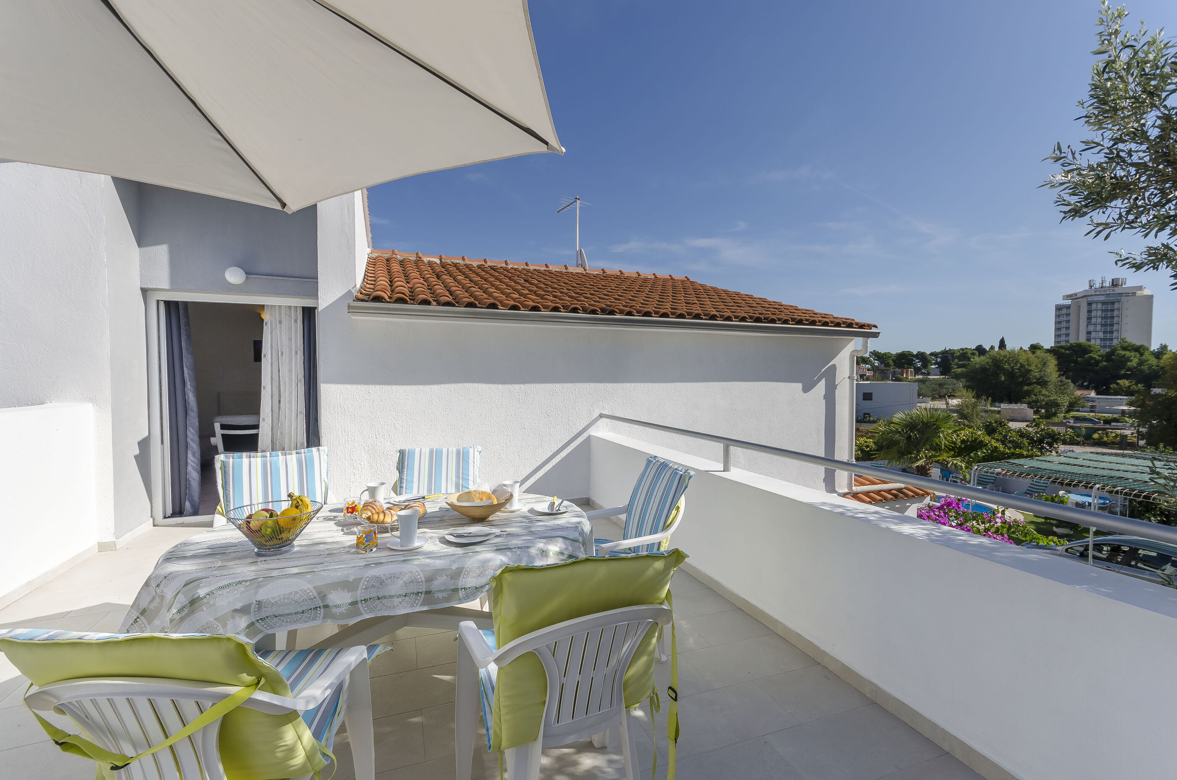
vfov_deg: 77.1
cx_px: 588
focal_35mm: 15
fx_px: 489
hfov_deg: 100.5
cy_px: 390
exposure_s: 1/400
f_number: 8
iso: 100
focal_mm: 10
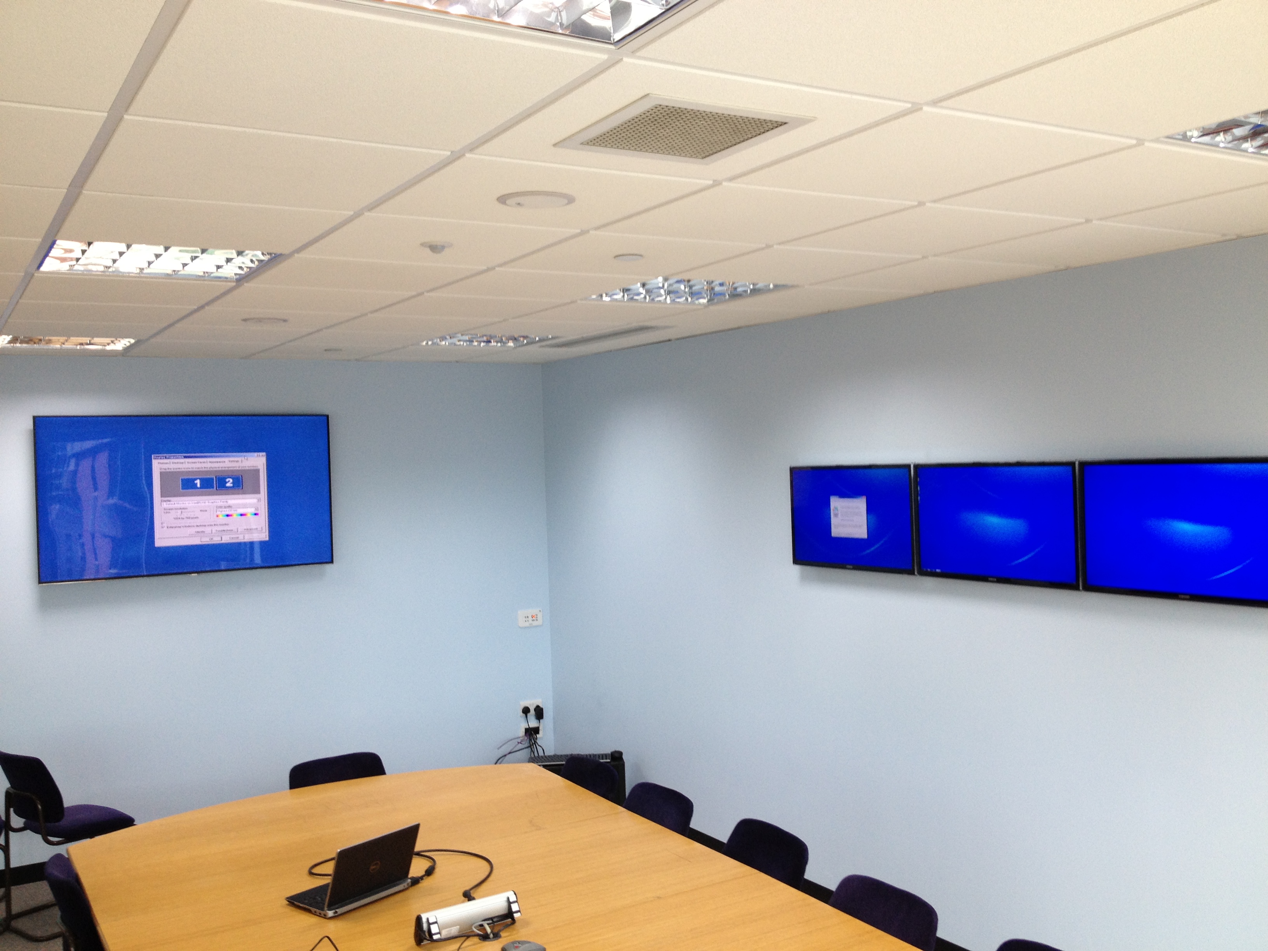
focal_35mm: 35
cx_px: 634
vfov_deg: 40.7
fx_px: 1282
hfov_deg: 52.6
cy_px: 476
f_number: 2.4
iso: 50
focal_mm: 4.28
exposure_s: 1/40
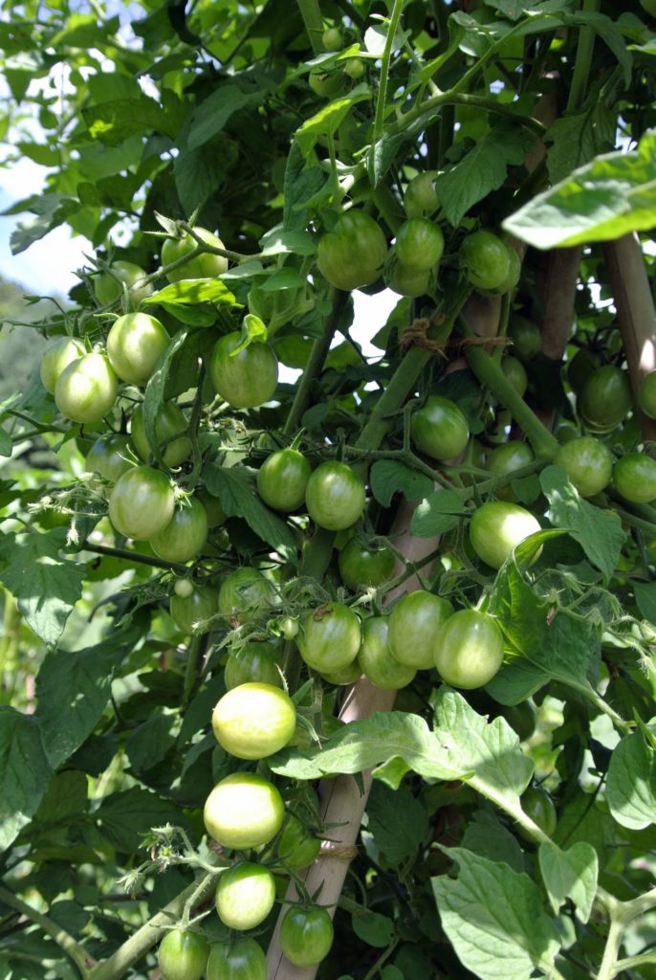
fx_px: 953
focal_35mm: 35
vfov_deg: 54.4
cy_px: 490
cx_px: 328
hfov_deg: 38.0
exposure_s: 1/250
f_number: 4
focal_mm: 13.1
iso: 100
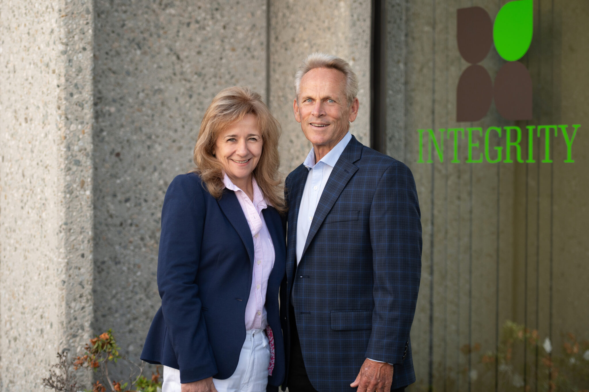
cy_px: 196
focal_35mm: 92
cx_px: 294
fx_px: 1504
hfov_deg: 22.2
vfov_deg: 14.8
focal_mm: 92
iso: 400
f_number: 2.8
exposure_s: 1/1000
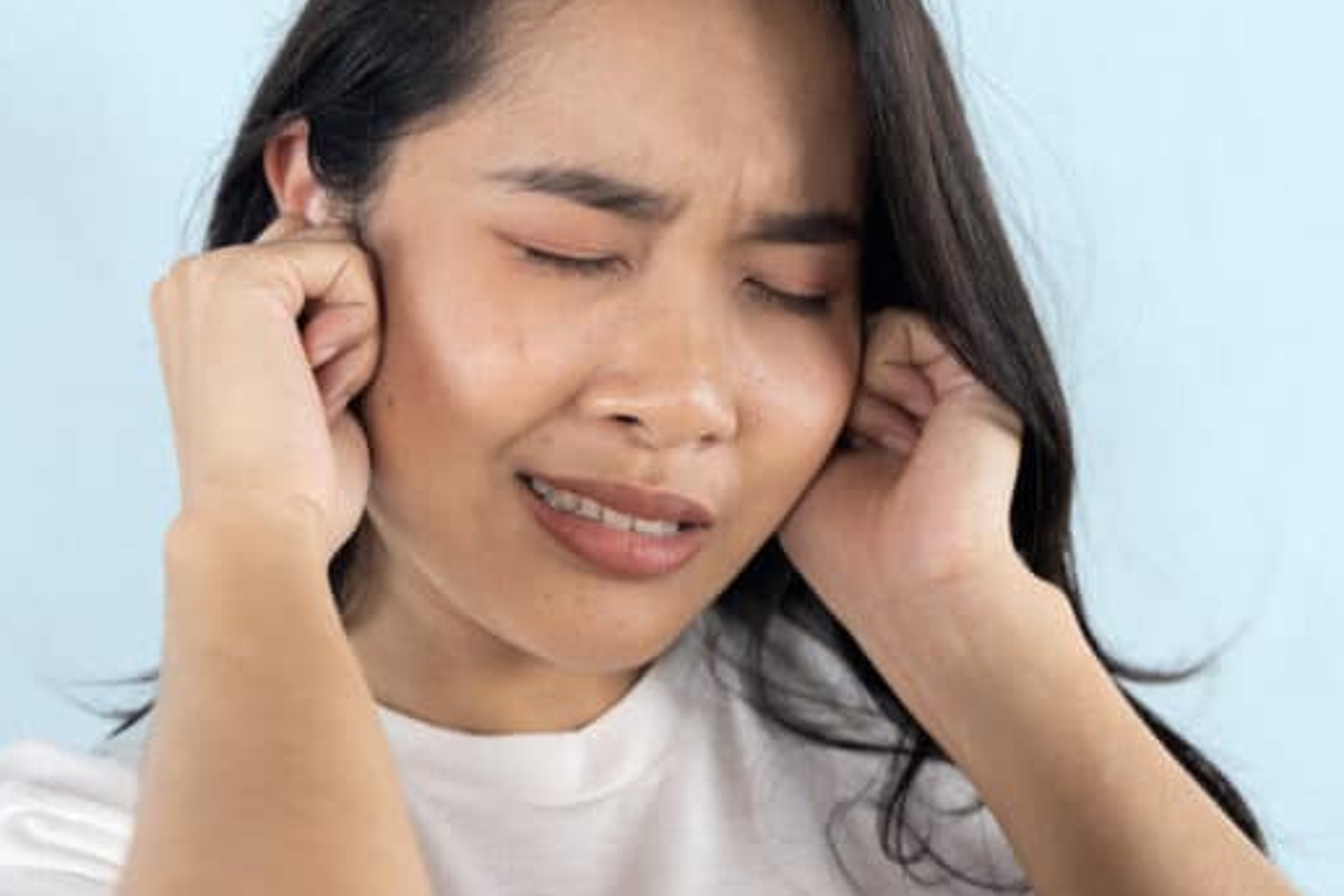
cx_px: 471
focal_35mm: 61
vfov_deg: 22.2
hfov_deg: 32.7
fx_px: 2277
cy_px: 365
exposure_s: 1/200
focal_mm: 41
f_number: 4
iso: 400
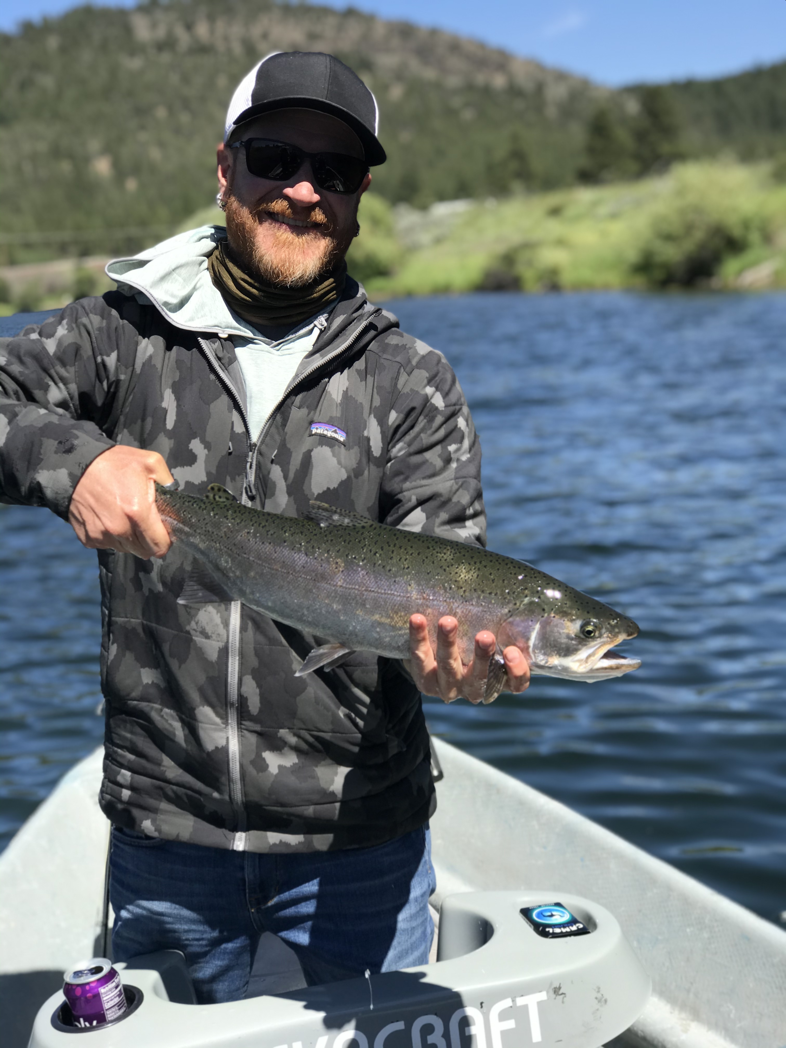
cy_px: 524
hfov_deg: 25.7
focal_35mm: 57
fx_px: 1726
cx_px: 393
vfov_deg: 33.8
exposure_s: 1/643
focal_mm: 6.6
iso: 20
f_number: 2.8
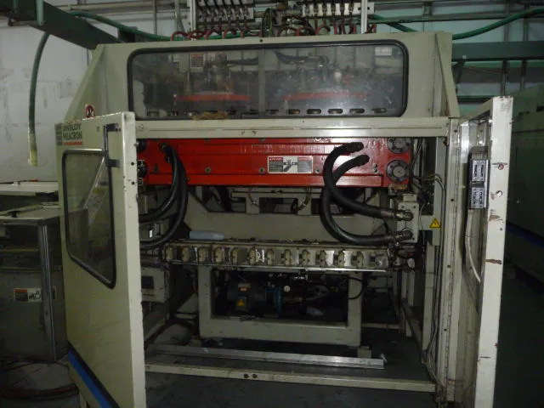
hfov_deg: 63.4
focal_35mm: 28
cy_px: 204
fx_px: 440
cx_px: 272
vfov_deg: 49.7
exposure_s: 1/30
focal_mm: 4.7
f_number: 3.3
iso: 500
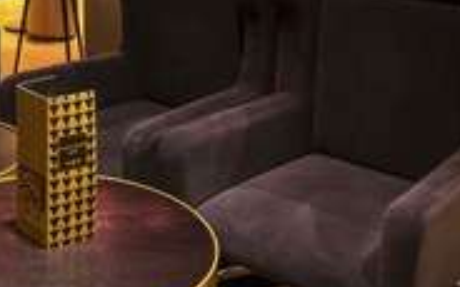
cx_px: 25
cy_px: -144
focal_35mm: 66
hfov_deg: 29.5
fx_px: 827
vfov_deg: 17.7
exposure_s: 4
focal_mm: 17
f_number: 8
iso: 100
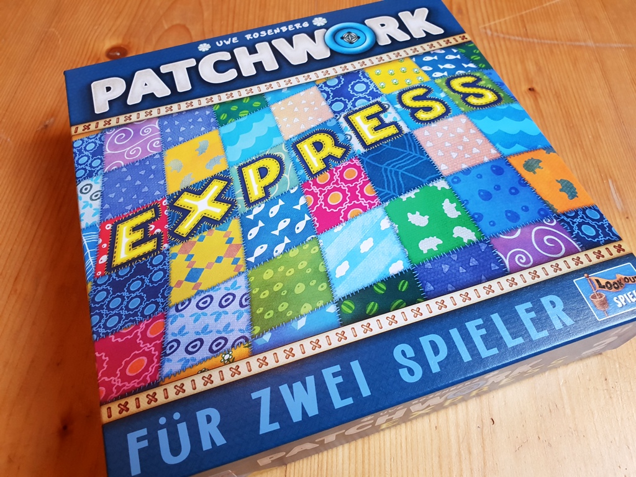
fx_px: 478
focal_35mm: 26
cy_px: 238
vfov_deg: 53.1
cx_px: 318
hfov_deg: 67.3
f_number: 2.4
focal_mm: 4.3
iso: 320
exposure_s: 1/25
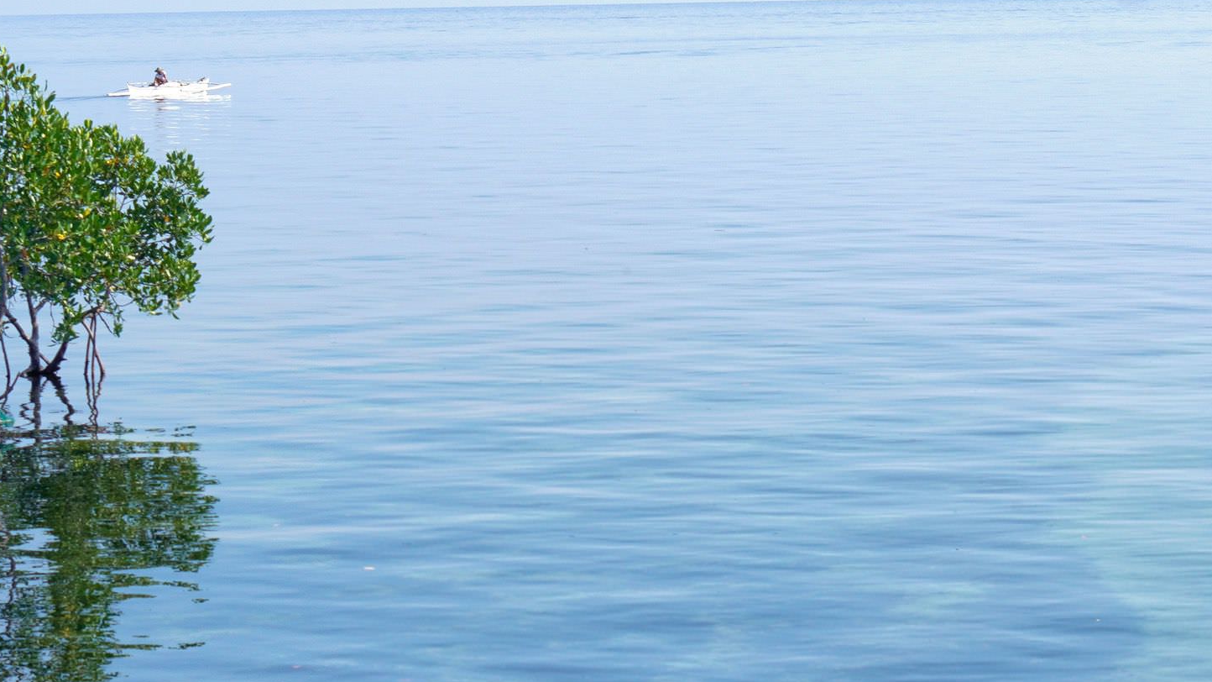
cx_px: 313
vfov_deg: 8.9
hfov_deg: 15.7
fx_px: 4370
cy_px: 344
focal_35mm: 136
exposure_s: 1/320
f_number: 8
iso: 160
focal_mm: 50
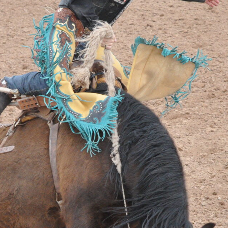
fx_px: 2131
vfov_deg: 6.1
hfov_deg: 6.1
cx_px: 123
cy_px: 156
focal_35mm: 286
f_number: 6.7
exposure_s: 1/1500
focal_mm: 70
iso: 2000
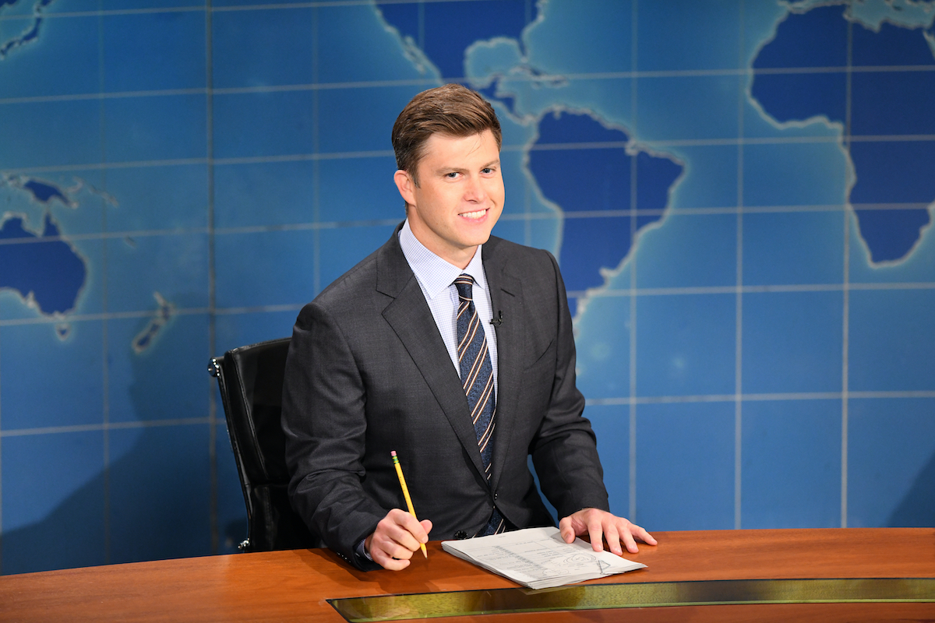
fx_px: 7791
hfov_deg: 6.9
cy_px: 312
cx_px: 468
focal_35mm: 300
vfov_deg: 4.6
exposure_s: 1/320
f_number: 3.5
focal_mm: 300
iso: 4000
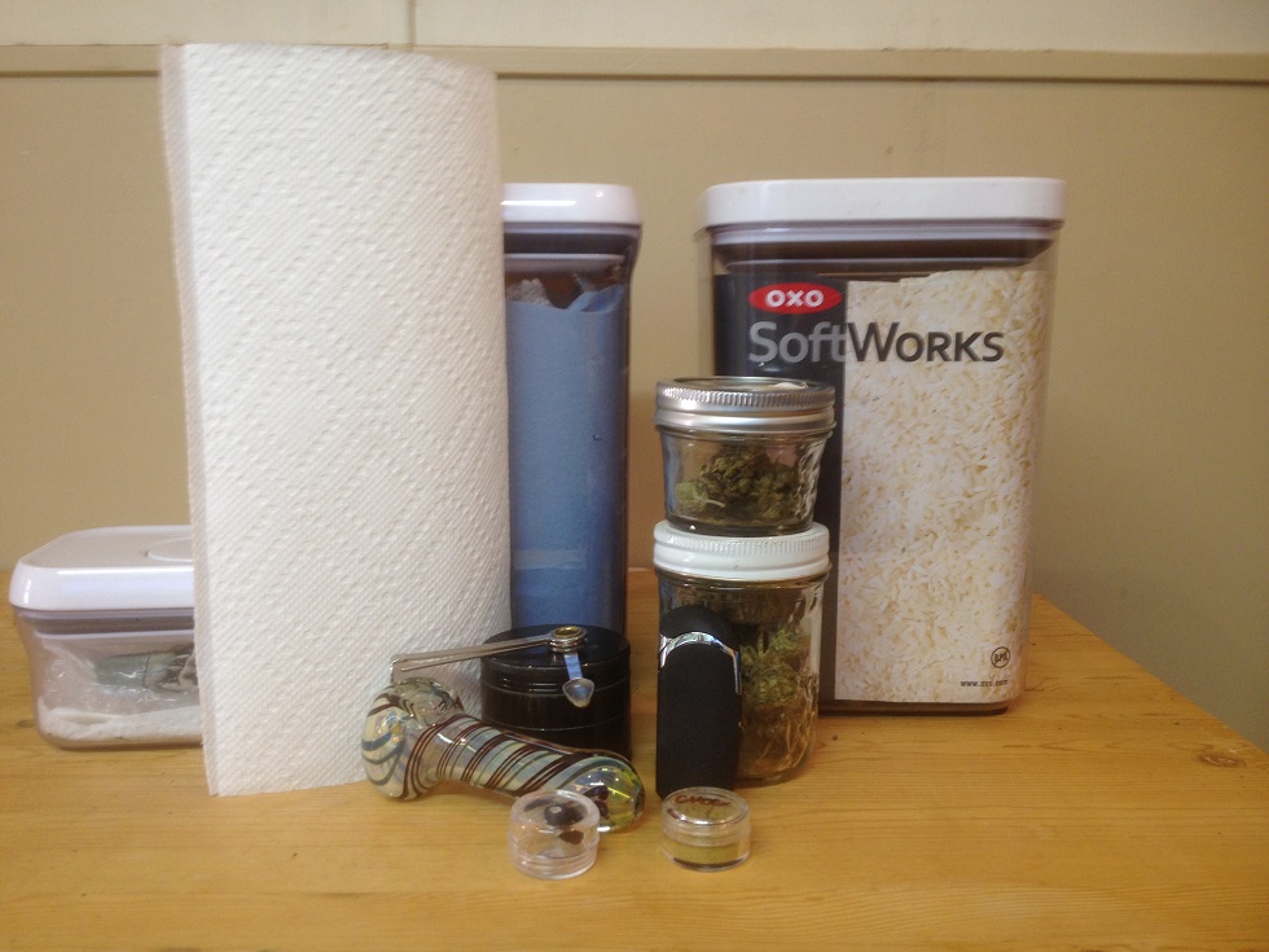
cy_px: 476
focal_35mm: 35
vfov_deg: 40.7
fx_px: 1283
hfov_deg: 52.6
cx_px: 634
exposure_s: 1/20
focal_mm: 4.28
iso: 50
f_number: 2.4
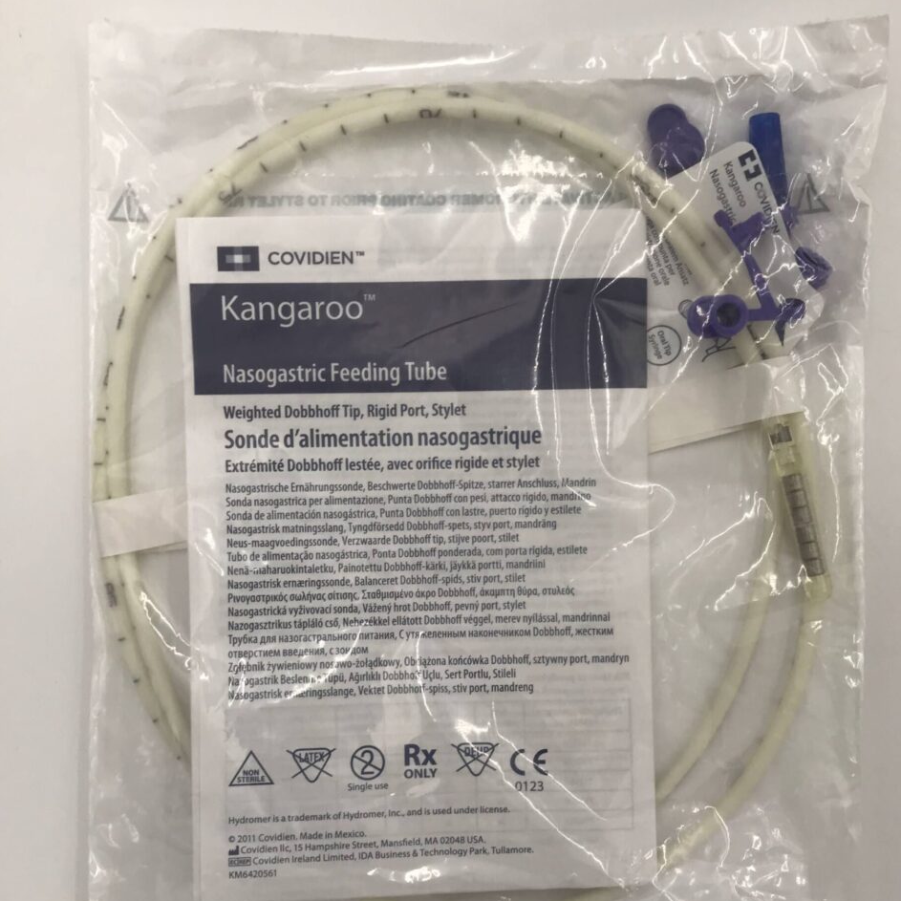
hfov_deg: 47.2
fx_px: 1031
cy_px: 527
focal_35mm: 35
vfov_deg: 47.0
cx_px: 477
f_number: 1.8
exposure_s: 1/60
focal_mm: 3.99
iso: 32
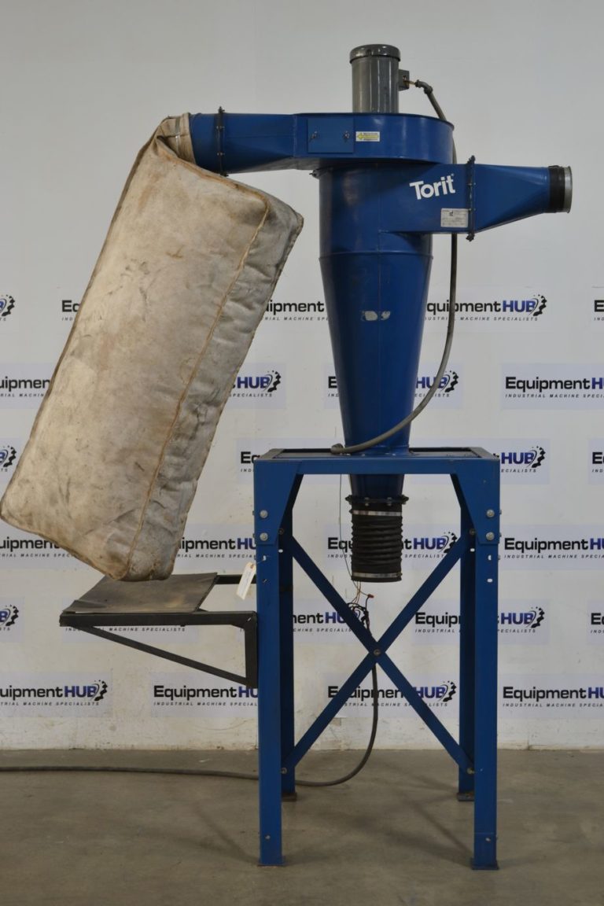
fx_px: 1283
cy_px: 453
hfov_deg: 26.5
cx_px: 302
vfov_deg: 38.9
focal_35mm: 51
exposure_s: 1/30
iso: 400
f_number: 5
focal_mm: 34
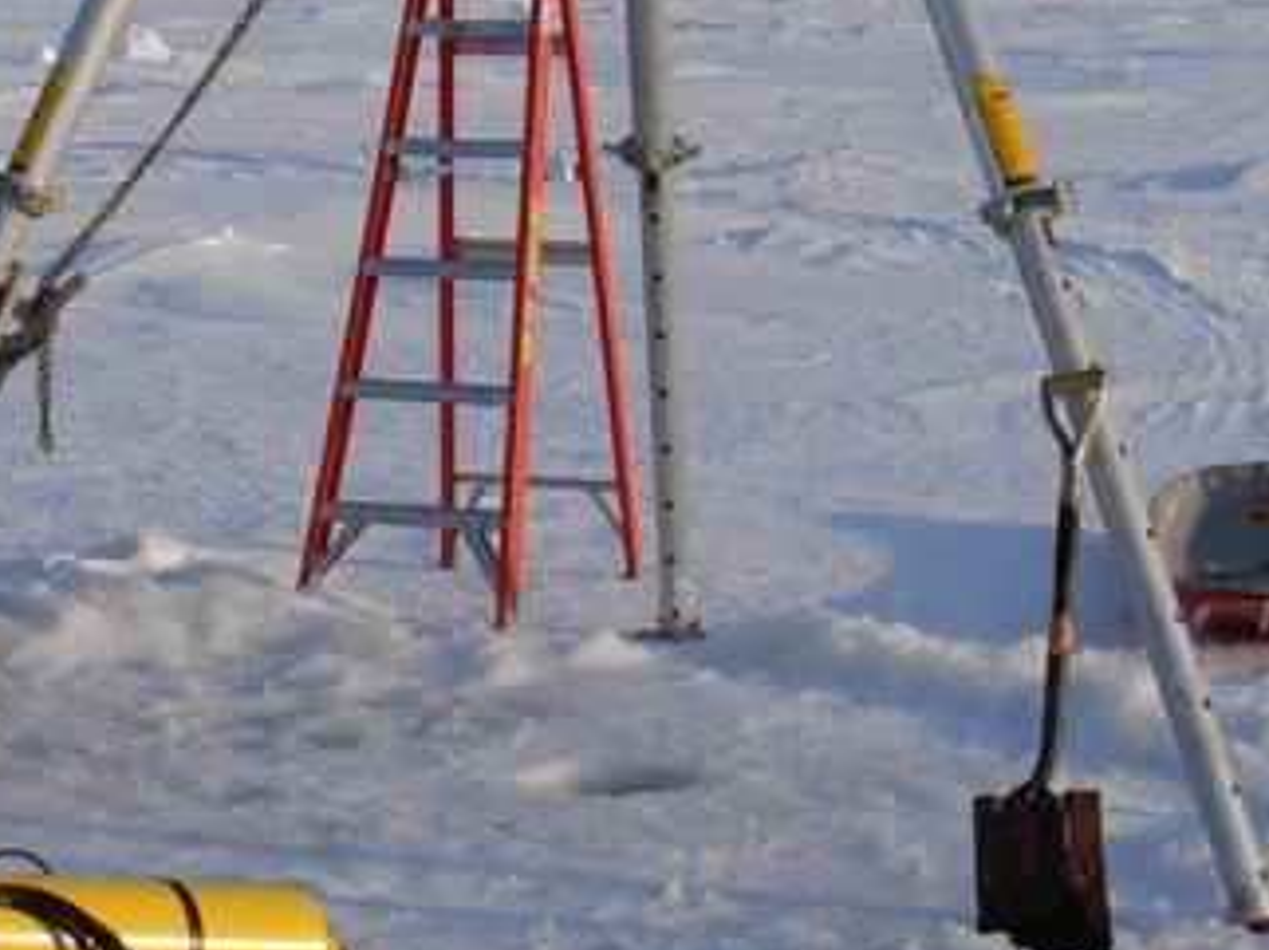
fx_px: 4432
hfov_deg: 16.0
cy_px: 276
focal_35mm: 121
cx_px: 75
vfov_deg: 12.2
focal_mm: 6.3
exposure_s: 1/609
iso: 79
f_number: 4.9
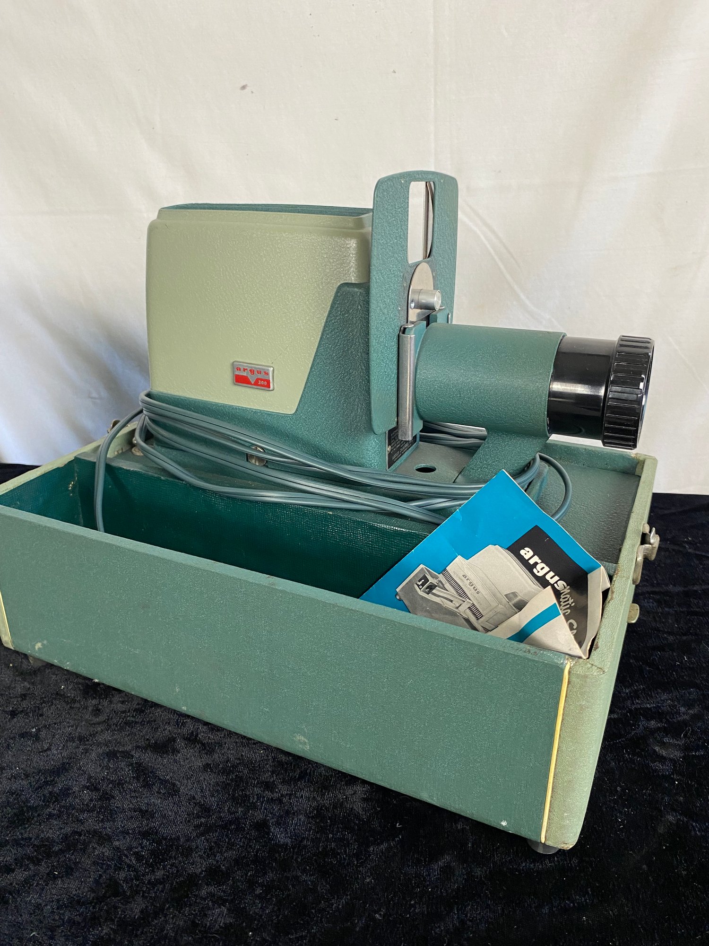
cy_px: 473
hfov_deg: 53.1
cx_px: 354
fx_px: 710
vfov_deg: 67.3
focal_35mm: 26
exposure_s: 1/60
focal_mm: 4.25
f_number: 1.8
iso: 100
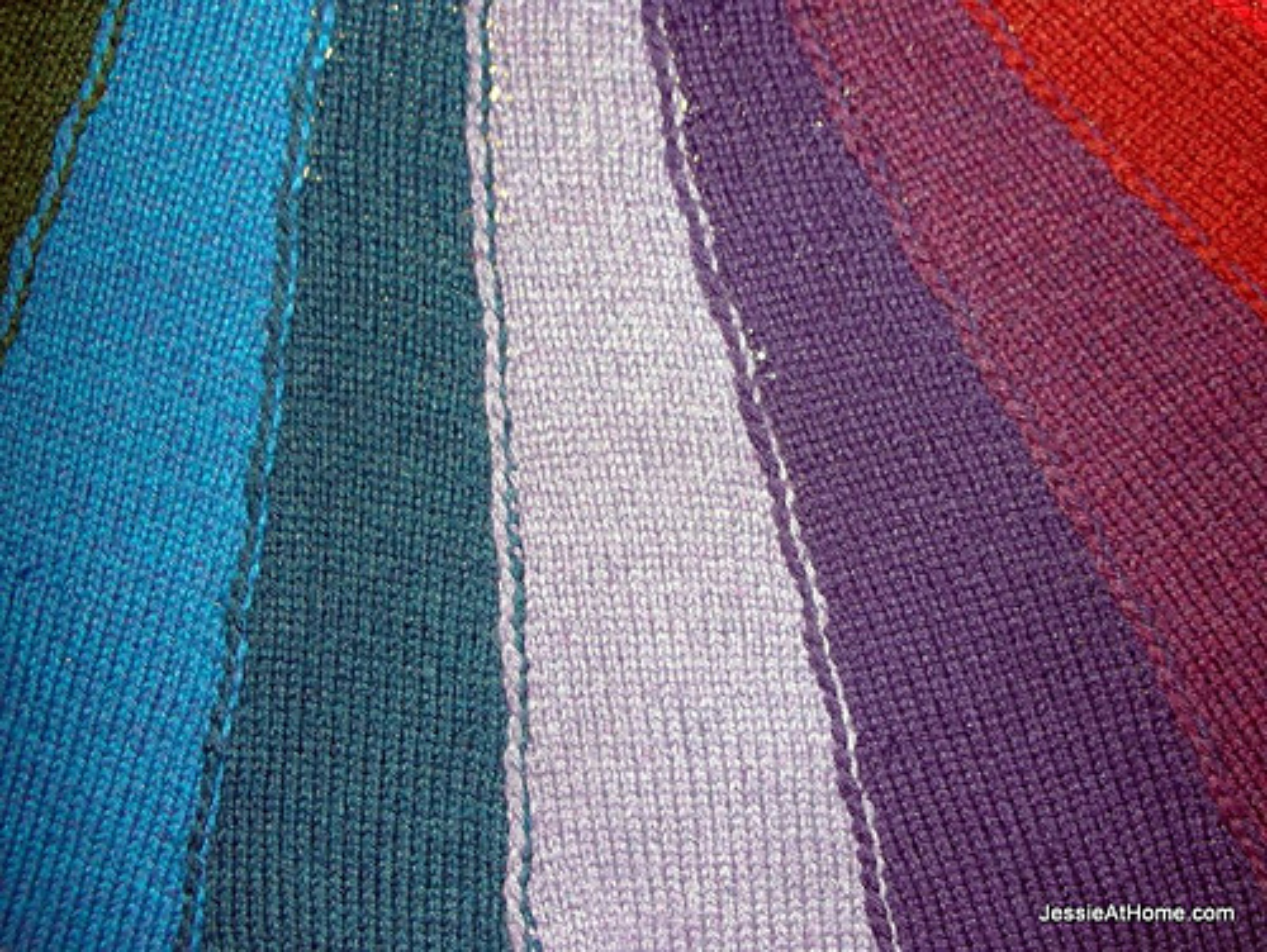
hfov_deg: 52.6
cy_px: 476
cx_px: 634
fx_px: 1282
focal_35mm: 35
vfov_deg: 40.8
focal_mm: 5.8
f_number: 3
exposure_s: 1/60.1
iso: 50
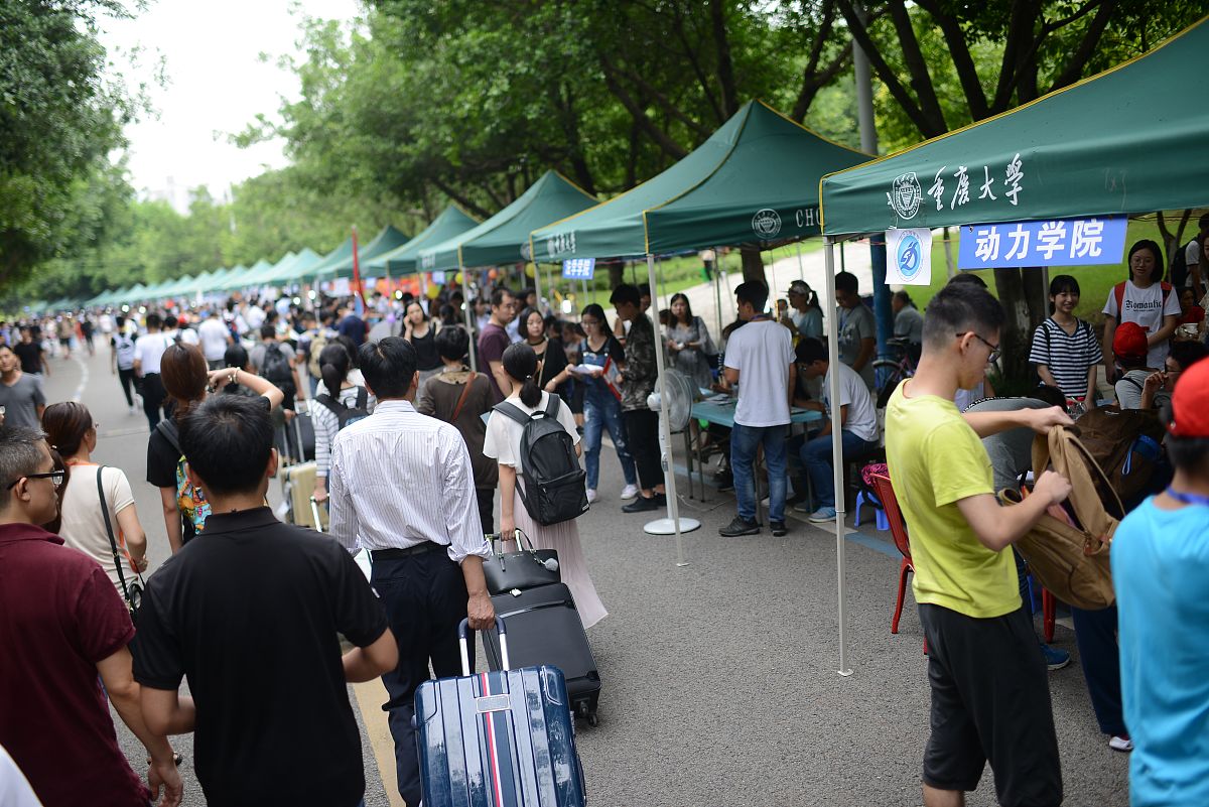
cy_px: 404
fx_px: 1176
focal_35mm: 35
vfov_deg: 37.9
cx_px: 604
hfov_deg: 54.4
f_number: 2.2
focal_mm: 35
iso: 125
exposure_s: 1/250
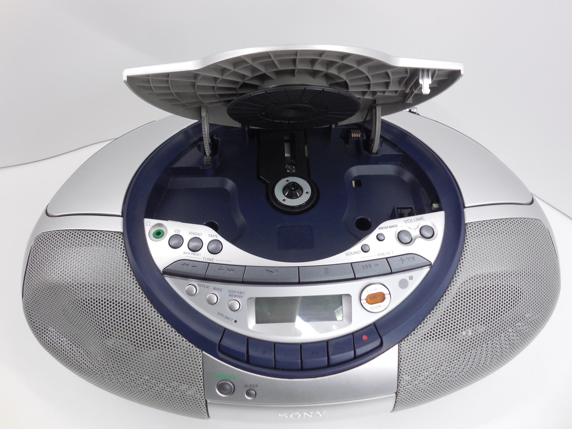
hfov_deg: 67.3
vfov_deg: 53.1
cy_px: 214
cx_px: 286
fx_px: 430
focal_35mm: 26
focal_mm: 4.6
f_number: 3.5
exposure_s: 1/30
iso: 200
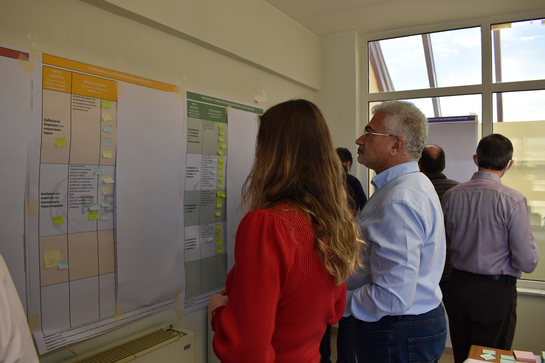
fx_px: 409
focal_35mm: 27
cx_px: 272
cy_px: 182
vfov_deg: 47.9
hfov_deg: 67.4
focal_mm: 18
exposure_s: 1/125
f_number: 5.6
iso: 400
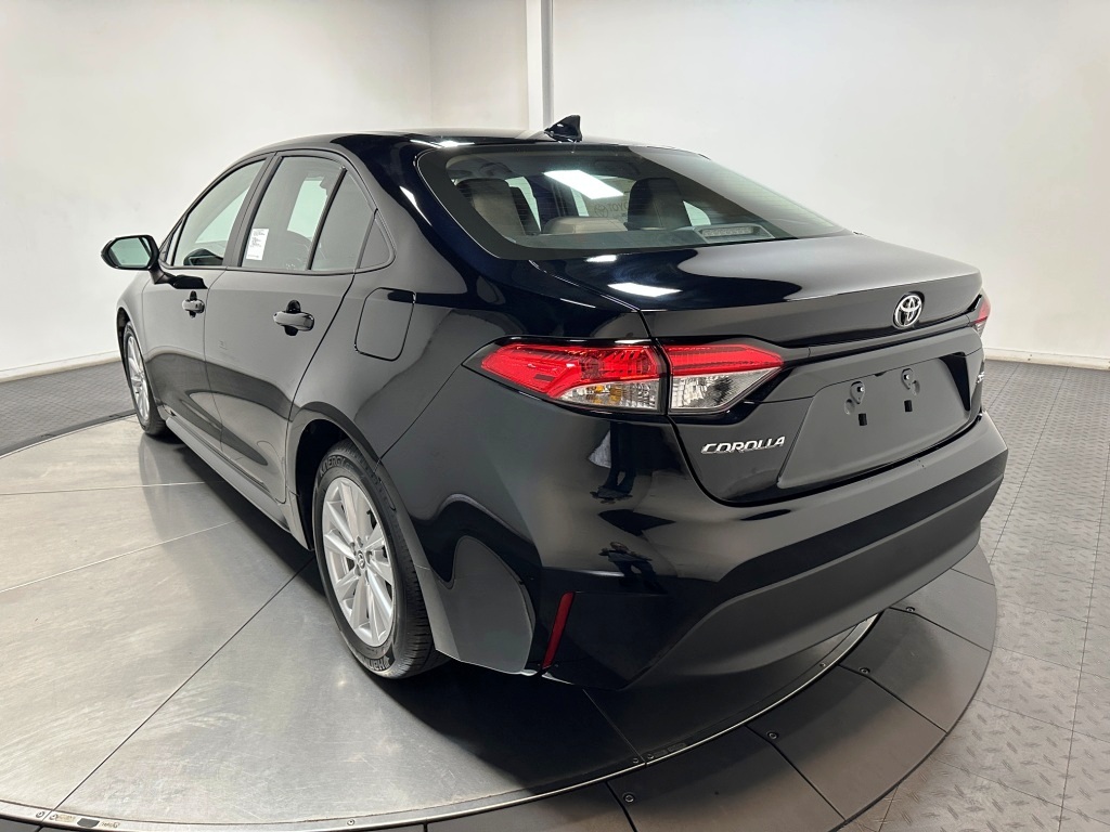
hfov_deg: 71.6
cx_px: 555
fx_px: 770
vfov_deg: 56.8
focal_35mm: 24
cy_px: 416
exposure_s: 1/60
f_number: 1.78
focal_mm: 6.86
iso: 400
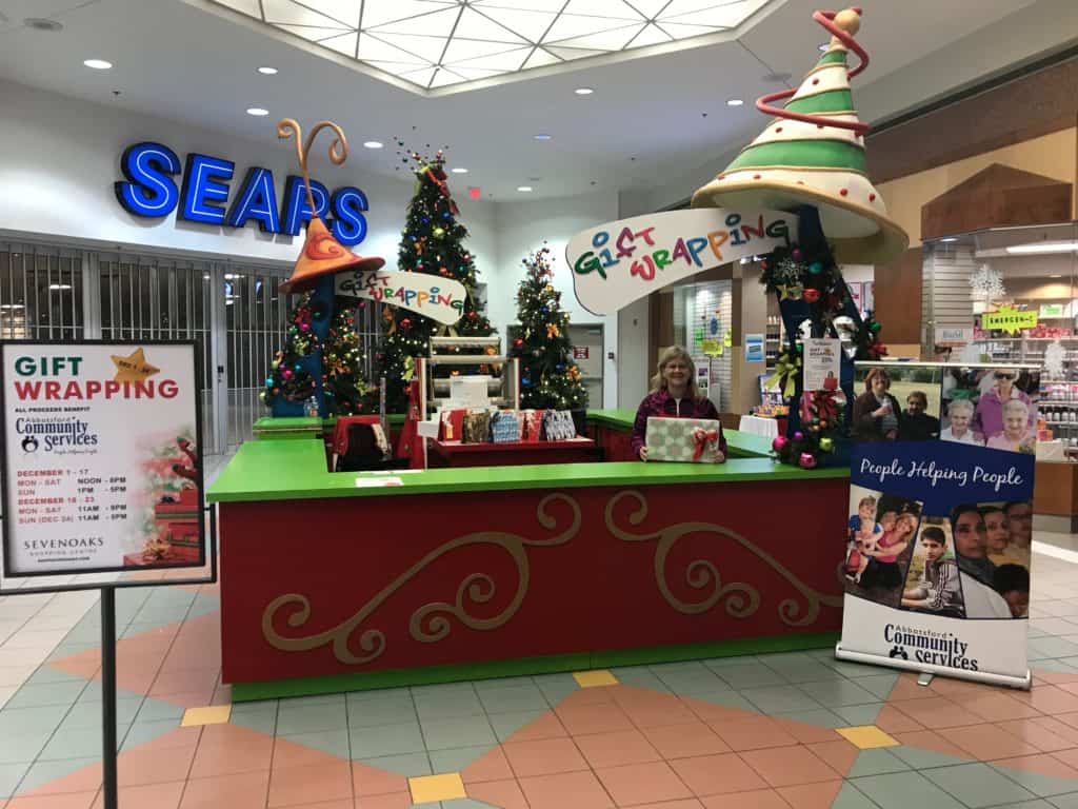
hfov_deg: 63.4
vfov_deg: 49.7
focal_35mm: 28
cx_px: 539
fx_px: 872
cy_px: 404
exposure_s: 1/30
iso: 40
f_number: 1.8
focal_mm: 3.99
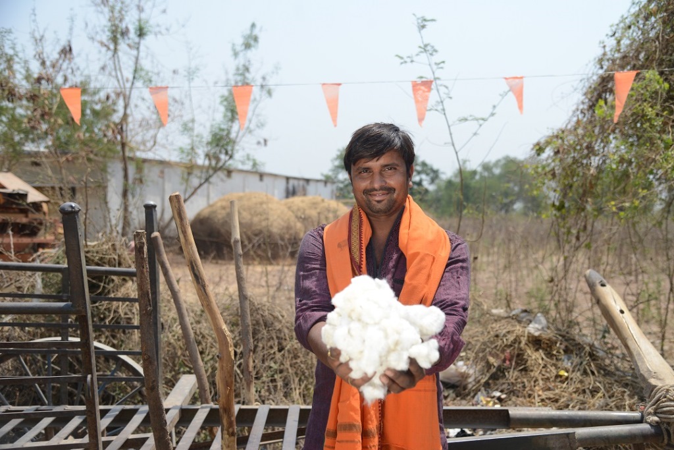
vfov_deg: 37.9
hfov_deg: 54.4
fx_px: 655
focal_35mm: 35
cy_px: 225
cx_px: 337
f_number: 4
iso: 140
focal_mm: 35
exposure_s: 1/1000
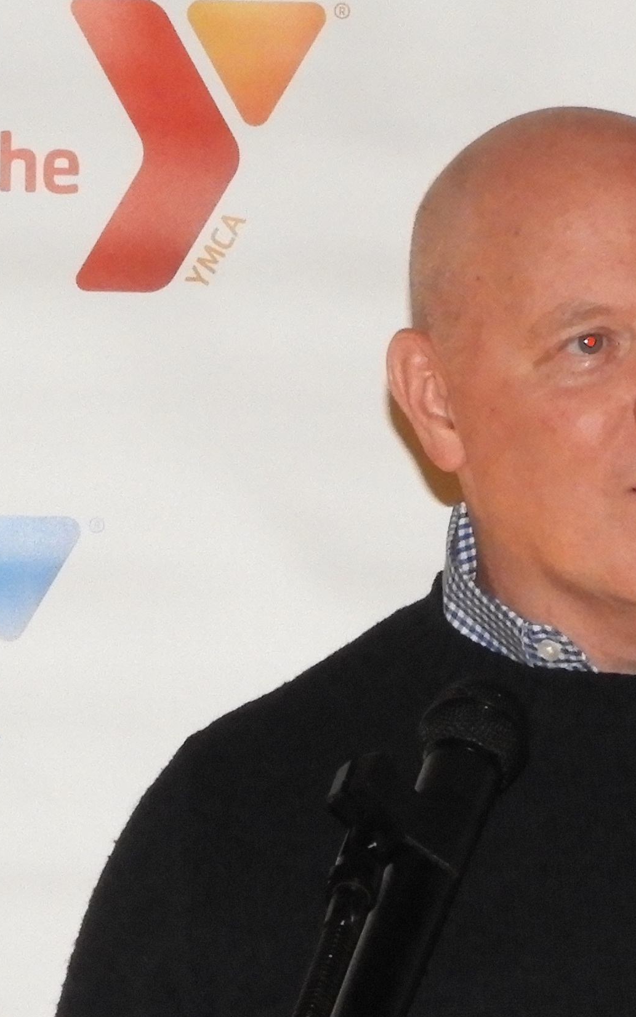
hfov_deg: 3.8
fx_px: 9680
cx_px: 496
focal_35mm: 349
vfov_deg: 6.0
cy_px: 1058
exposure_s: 1/60
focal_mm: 18.8
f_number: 4.8
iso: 720
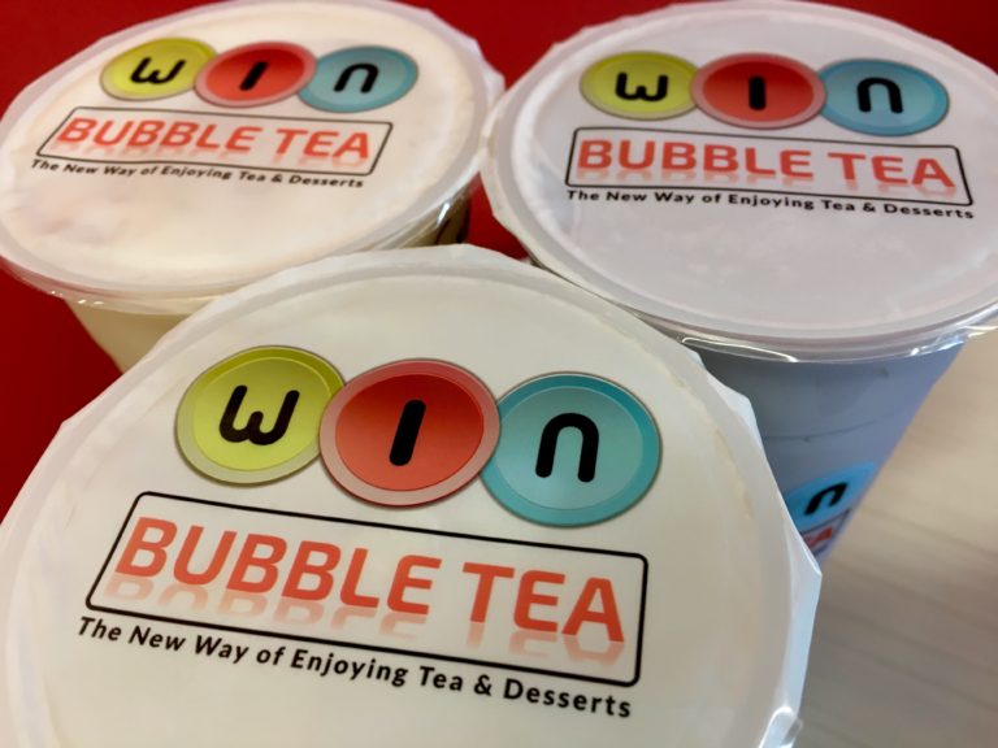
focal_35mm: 29
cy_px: 374
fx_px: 836
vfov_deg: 48.2
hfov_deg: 61.7
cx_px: 499
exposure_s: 1/30
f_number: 2.2
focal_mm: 4.15
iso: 64
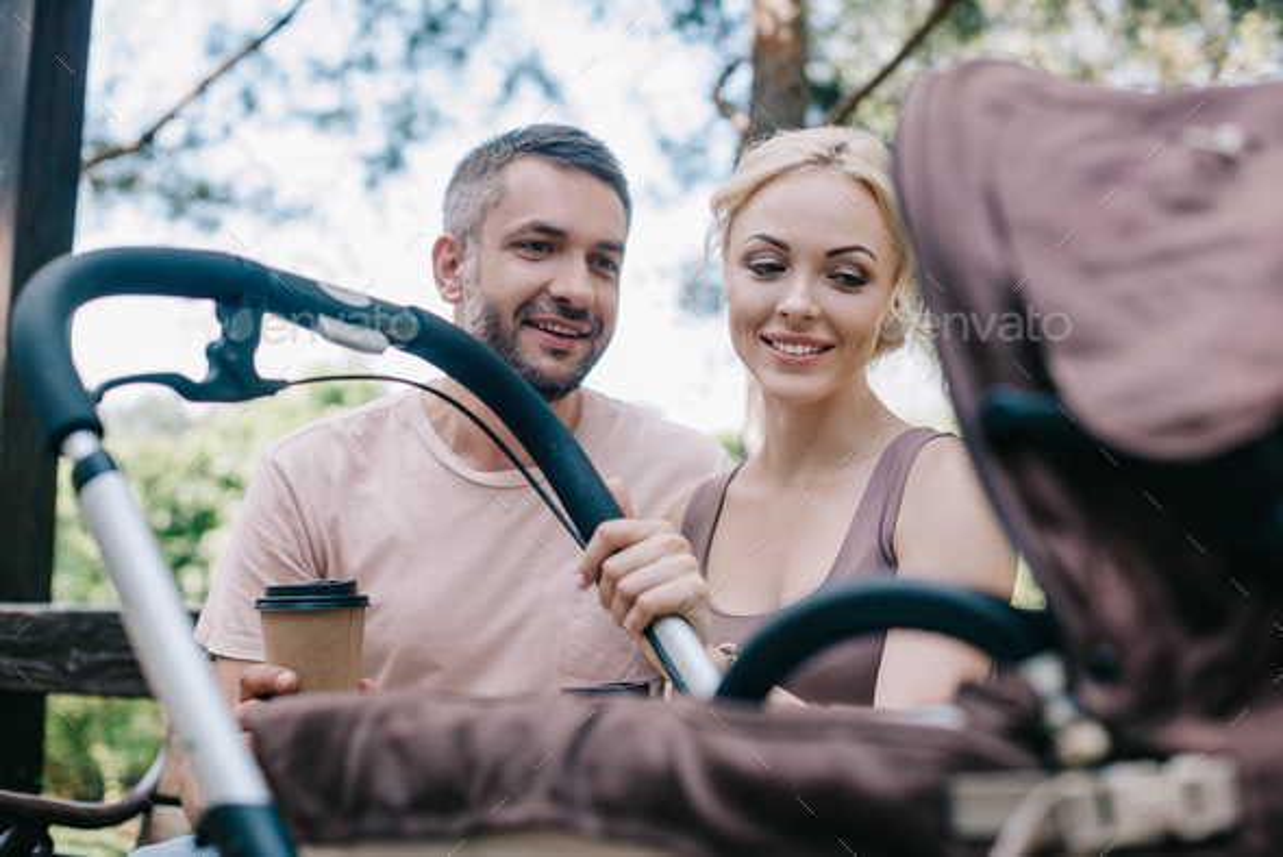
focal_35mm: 50
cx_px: 642
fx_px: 1783
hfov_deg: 39.6
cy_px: 428
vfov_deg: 27.0
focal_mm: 50
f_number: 3.2
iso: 160
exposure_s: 1/200
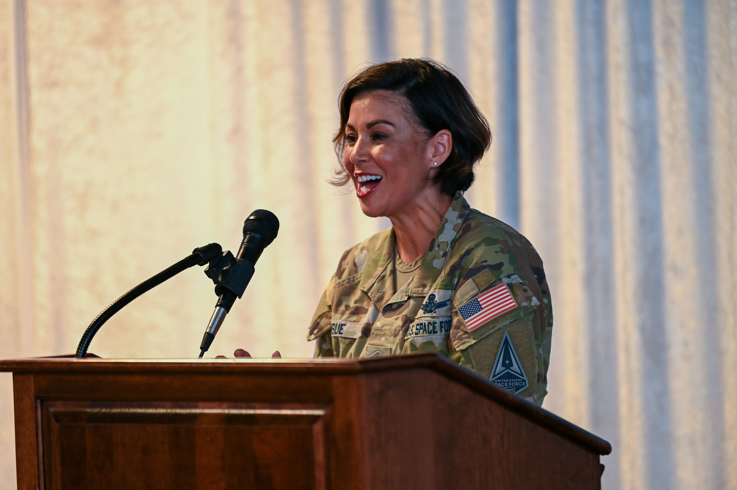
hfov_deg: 10.3
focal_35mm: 200
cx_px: 368
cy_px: 245
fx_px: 4092
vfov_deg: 6.9
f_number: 2.8
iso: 2000
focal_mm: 200
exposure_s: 1/125
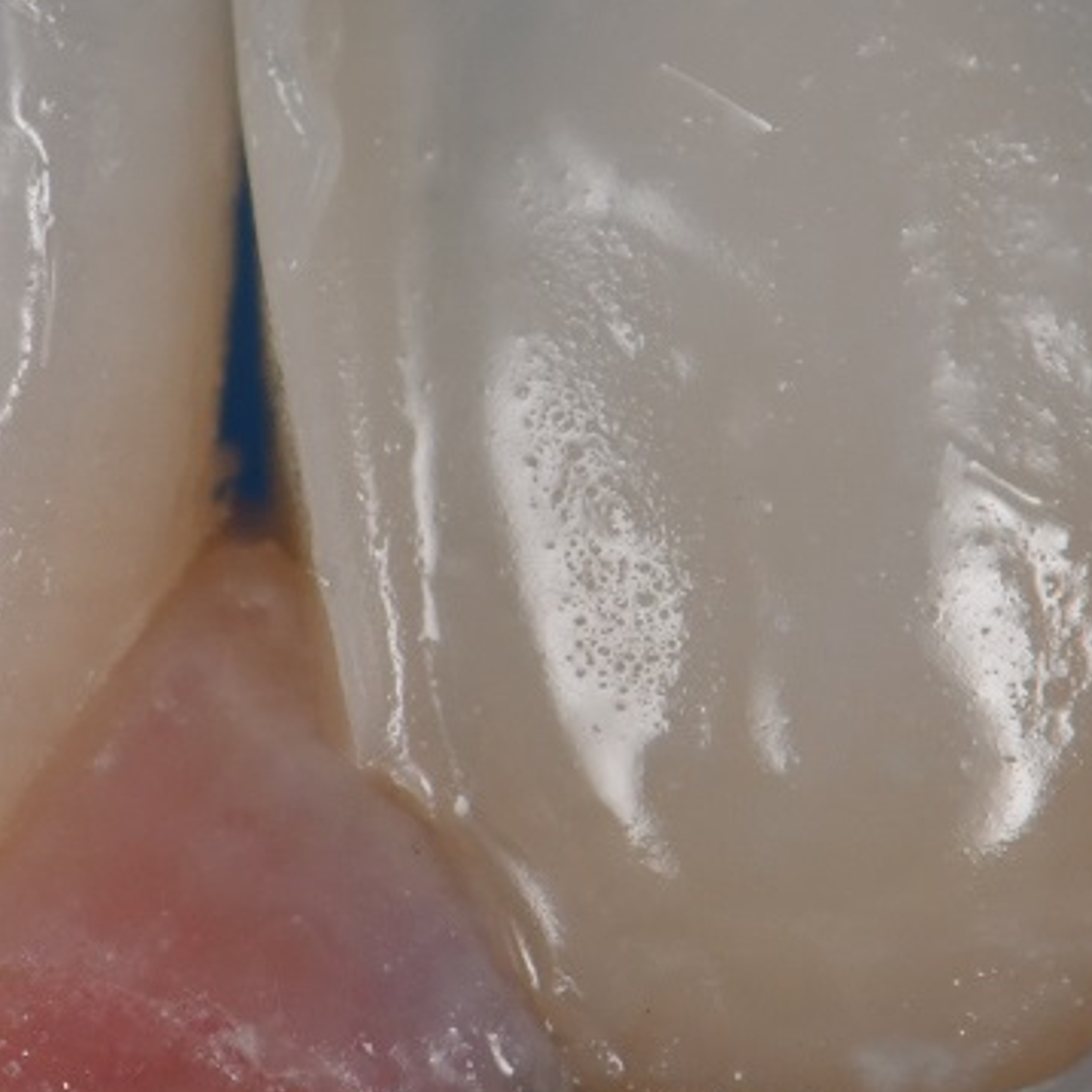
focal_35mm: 503
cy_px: 409
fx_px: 17952
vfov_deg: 3.5
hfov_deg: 3.5
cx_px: 692
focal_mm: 105
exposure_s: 1/160
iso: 200
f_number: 32
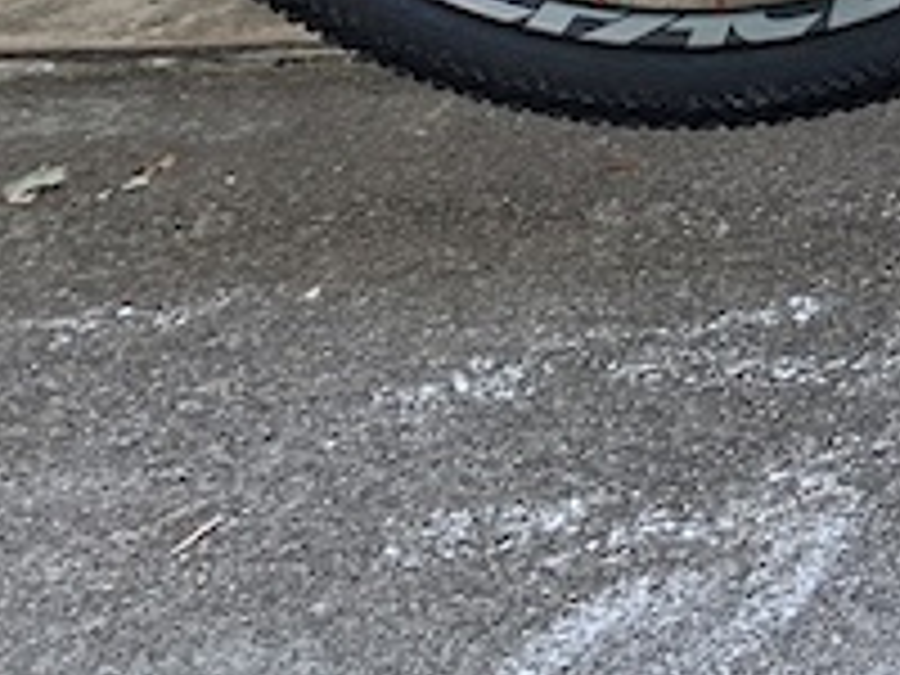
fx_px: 2704
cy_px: -648
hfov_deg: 15.9
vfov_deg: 12.6
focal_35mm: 104
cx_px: 1647
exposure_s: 1/122
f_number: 1.8
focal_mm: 4.25
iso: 25
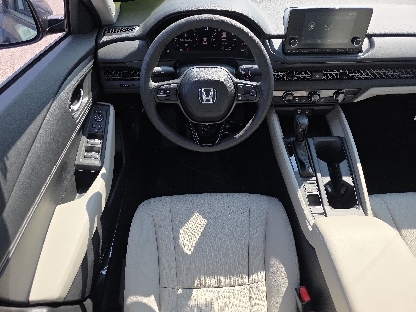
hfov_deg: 73.9
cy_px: 156
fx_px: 276
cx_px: 208
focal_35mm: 23
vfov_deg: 58.9
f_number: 1.7
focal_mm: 6.3
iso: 80
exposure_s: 1/1869
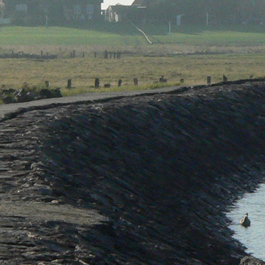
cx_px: 310
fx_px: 4997
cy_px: 188
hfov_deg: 3.0
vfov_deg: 3.0
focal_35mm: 577
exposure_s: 1/1000
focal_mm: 25.7
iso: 200
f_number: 7.3
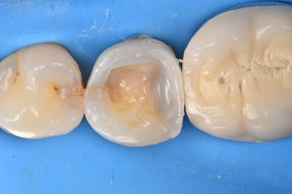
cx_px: 146
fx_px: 1273
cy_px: 97
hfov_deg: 13.1
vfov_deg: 8.7
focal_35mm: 157
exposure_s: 1/200
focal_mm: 105
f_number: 32
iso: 200
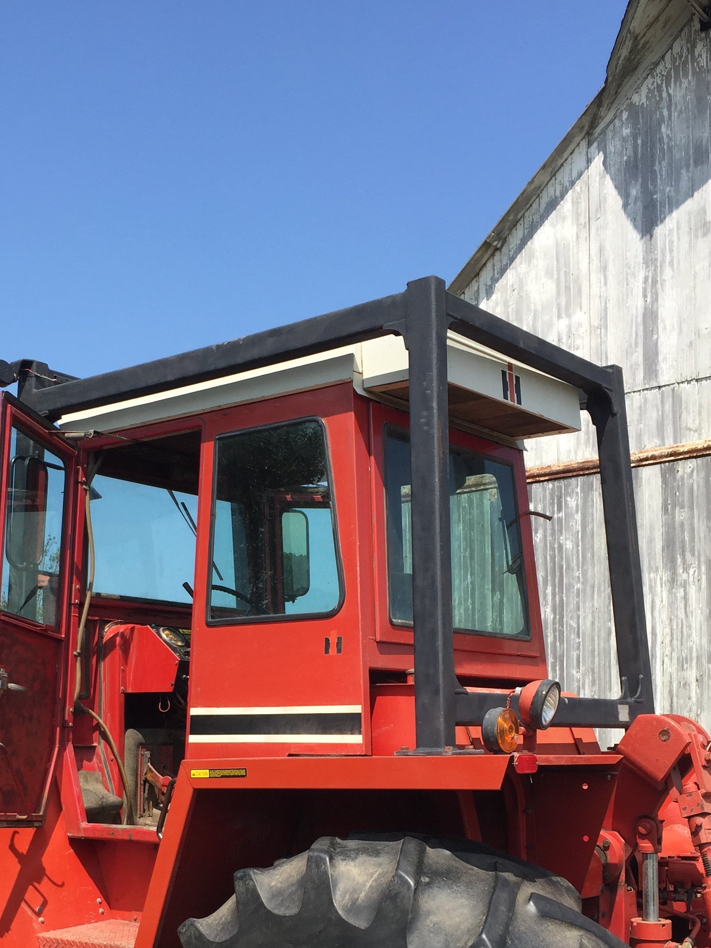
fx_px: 1287
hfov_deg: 30.7
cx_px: 248
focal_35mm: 47
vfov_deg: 39.4
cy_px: 704
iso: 32
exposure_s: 1/1236
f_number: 2.2
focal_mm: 4.15
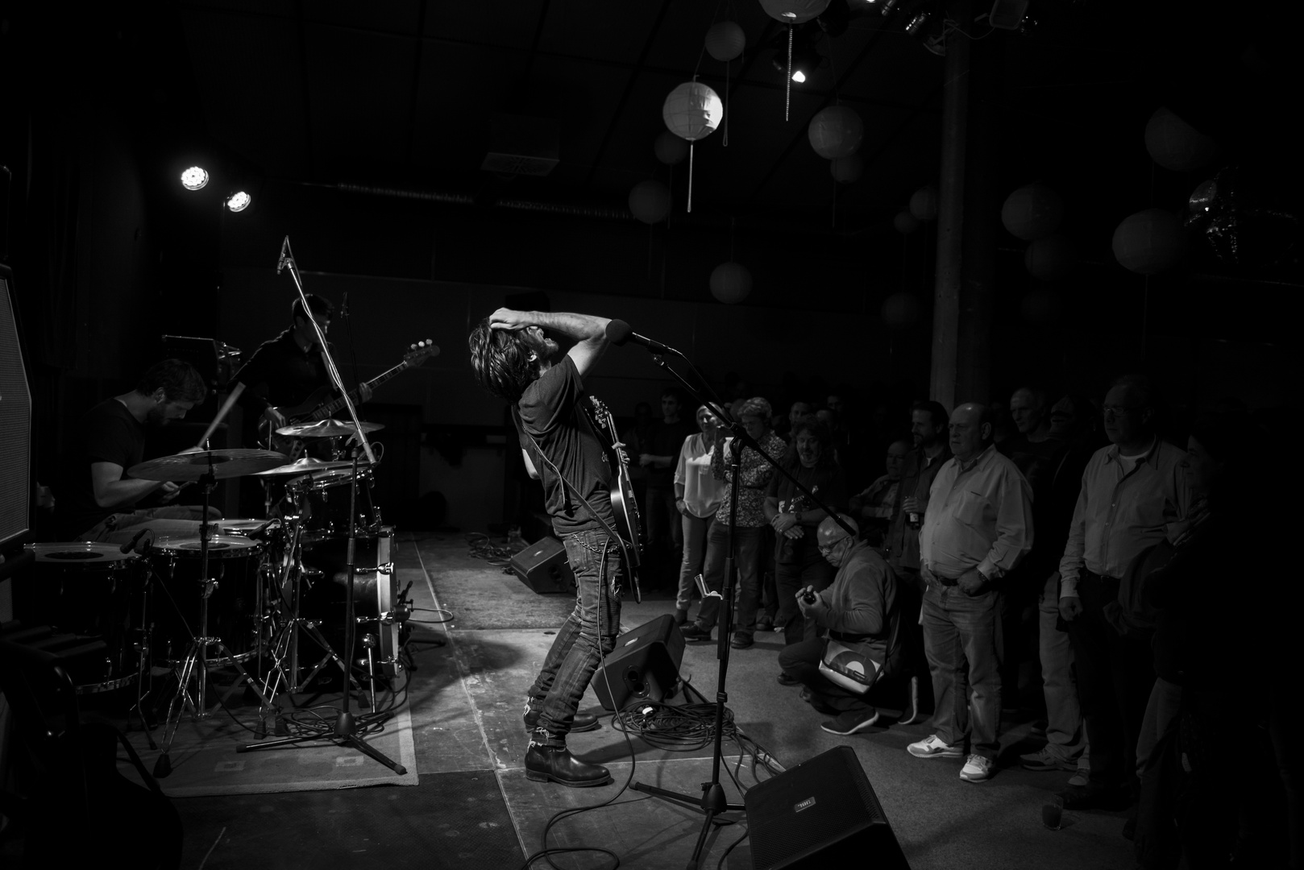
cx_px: 652
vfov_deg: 48.0
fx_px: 978
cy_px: 435
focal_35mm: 27
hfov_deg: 67.4
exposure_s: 1/200
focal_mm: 27
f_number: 3.2
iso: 2000
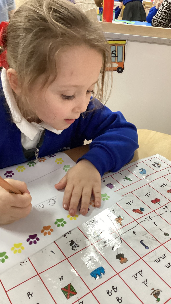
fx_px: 274
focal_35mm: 34
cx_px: 91
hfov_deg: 34.6
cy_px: 152
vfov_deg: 58.0
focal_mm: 3.3
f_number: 2.4
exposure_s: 1/50
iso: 320
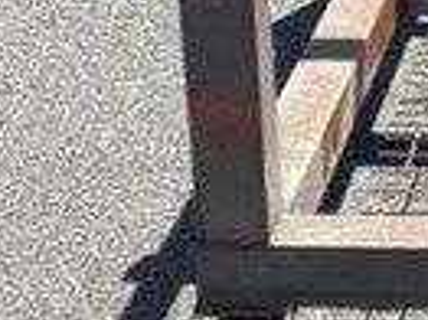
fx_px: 1878
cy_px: 13
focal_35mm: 152
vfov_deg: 9.7
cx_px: 653
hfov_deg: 12.3
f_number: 2.4
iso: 25
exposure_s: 1/886
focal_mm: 3.3
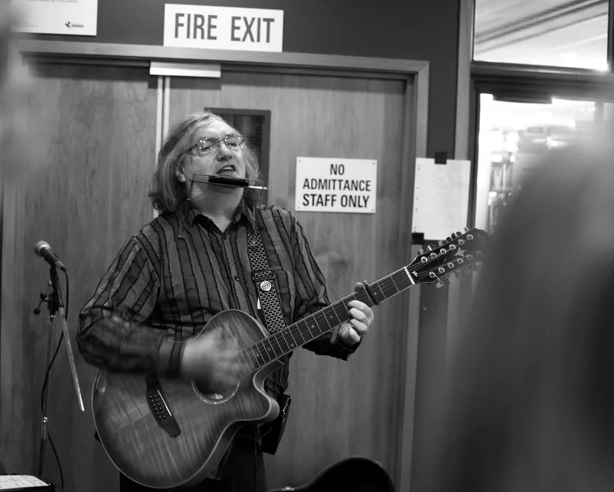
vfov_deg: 25.6
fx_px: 1082
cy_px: 246
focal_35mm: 60
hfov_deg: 31.6
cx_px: 260
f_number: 2.2
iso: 1600
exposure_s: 1/50
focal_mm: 35
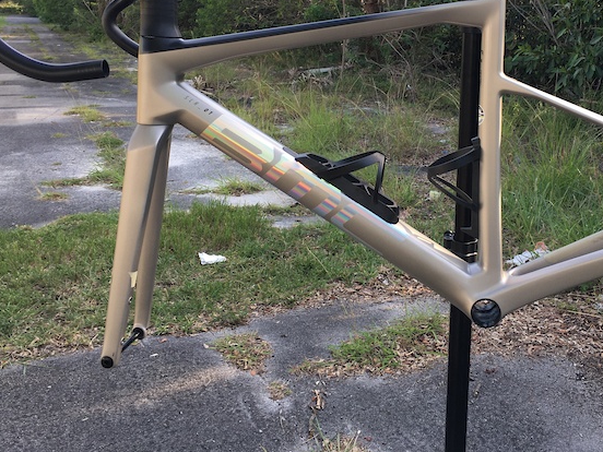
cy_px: 138
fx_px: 732
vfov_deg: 33.9
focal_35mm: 42
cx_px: 380
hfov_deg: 44.4
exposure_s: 1/127
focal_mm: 4.15
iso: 25
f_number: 2.2
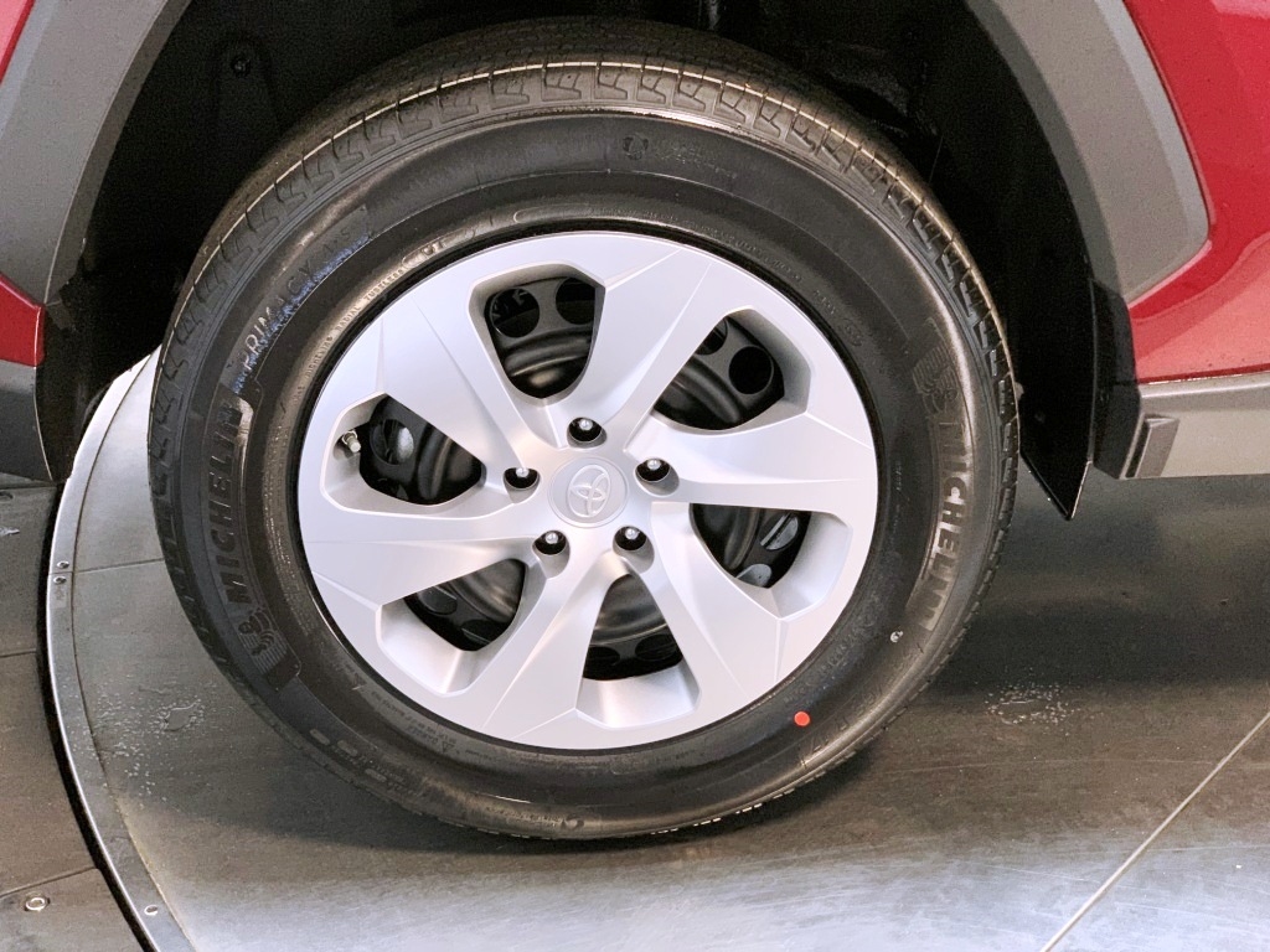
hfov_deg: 36.8
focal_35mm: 52
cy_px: 476
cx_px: 635
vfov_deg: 28.0
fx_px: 1908
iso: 640
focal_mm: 6
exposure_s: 1/30
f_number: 2.4
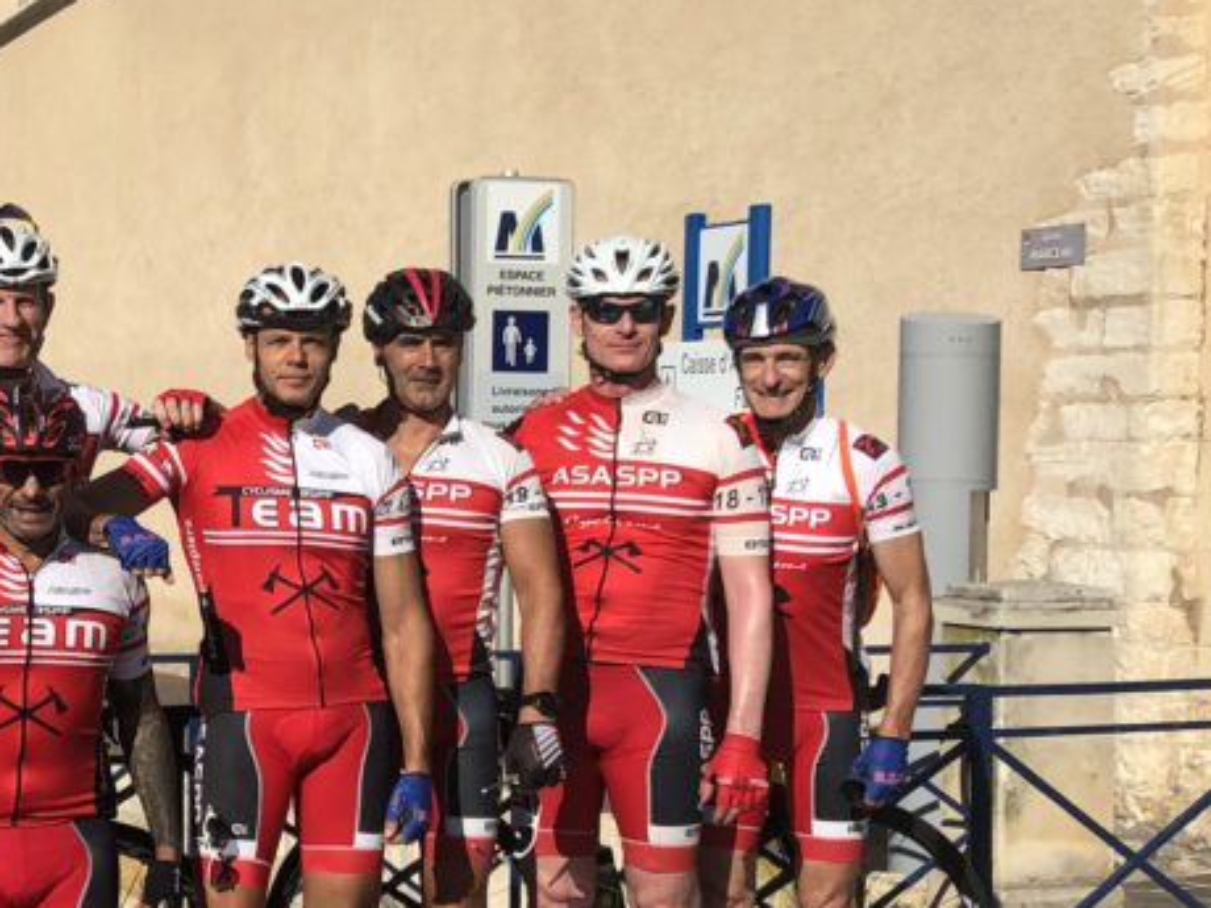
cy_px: 497
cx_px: -53
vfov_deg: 20.2
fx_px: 2554
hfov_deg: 25.1
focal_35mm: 73
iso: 20
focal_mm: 3.99
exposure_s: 1/3690
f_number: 1.8
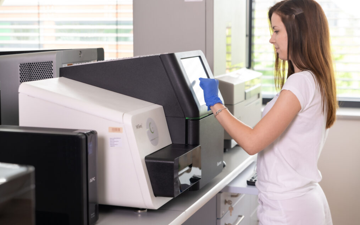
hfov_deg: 28.6
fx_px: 706
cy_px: 105
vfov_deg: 18.1
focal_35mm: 72
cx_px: 179
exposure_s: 1/125
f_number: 4
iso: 400
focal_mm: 70
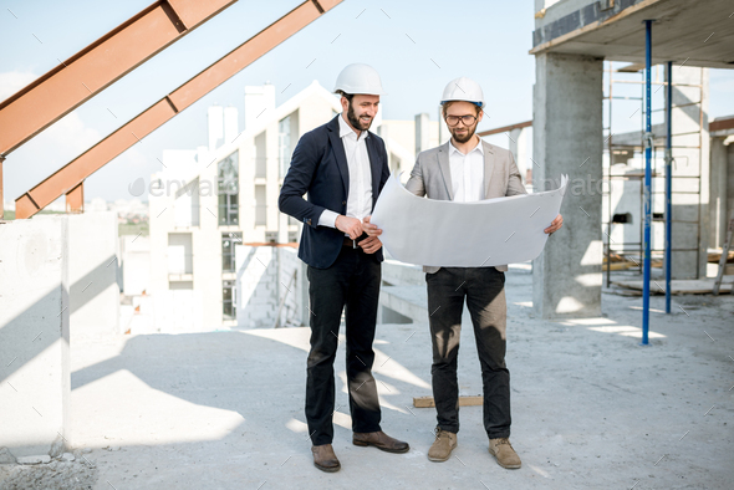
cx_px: 367
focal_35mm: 35
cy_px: 245
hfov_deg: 54.4
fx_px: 714
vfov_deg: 37.9
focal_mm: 35
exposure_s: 1/2500
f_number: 2.2
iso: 200
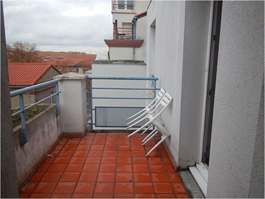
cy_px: 100
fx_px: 214
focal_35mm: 28
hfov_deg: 63.4
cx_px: 132
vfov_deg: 49.7
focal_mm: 5
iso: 125
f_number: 3.9
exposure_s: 1/250
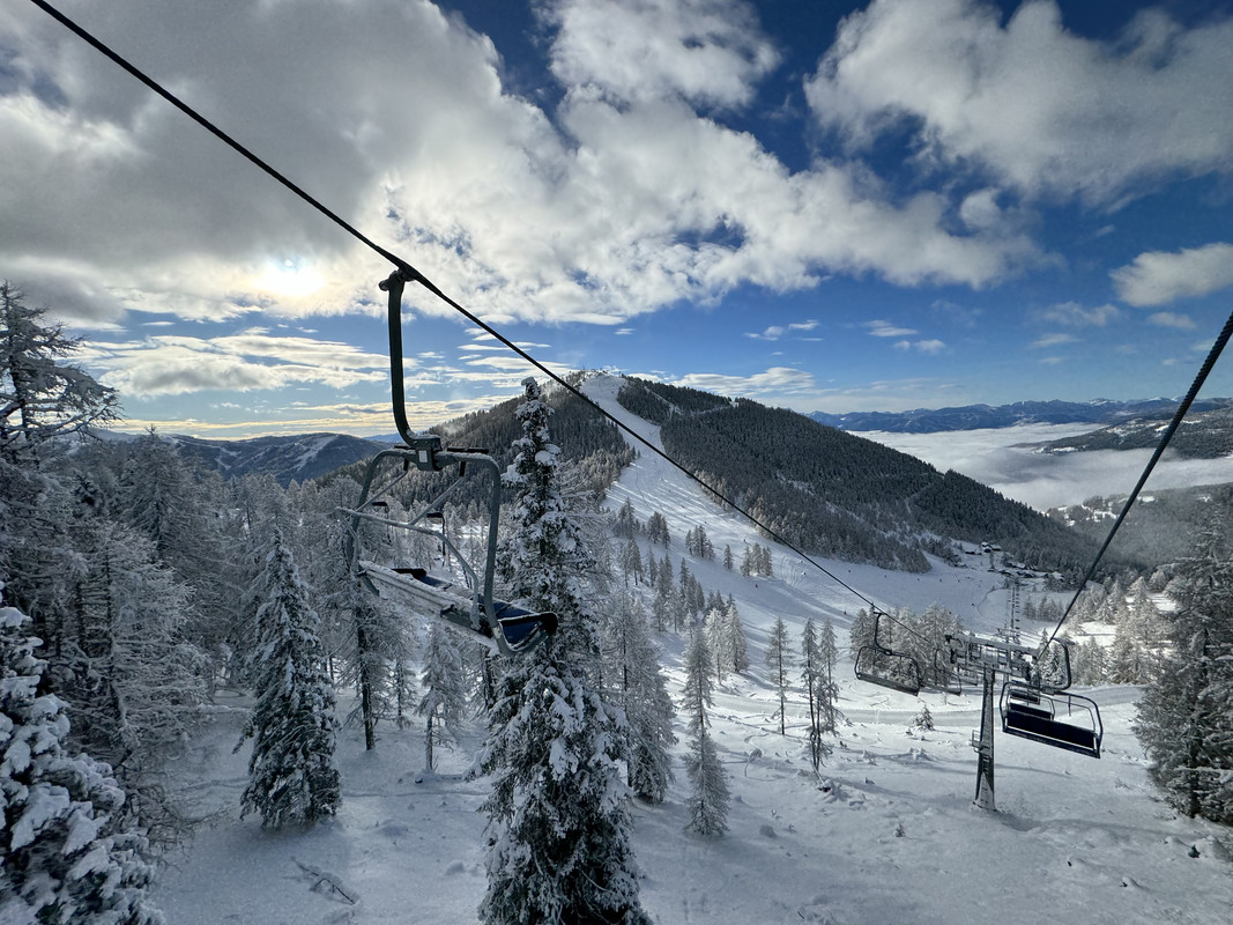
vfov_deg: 85.7
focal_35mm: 14
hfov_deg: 102.1
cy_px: 462
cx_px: 616
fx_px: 499
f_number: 2.2
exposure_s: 1/4630
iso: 50
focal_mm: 2.22
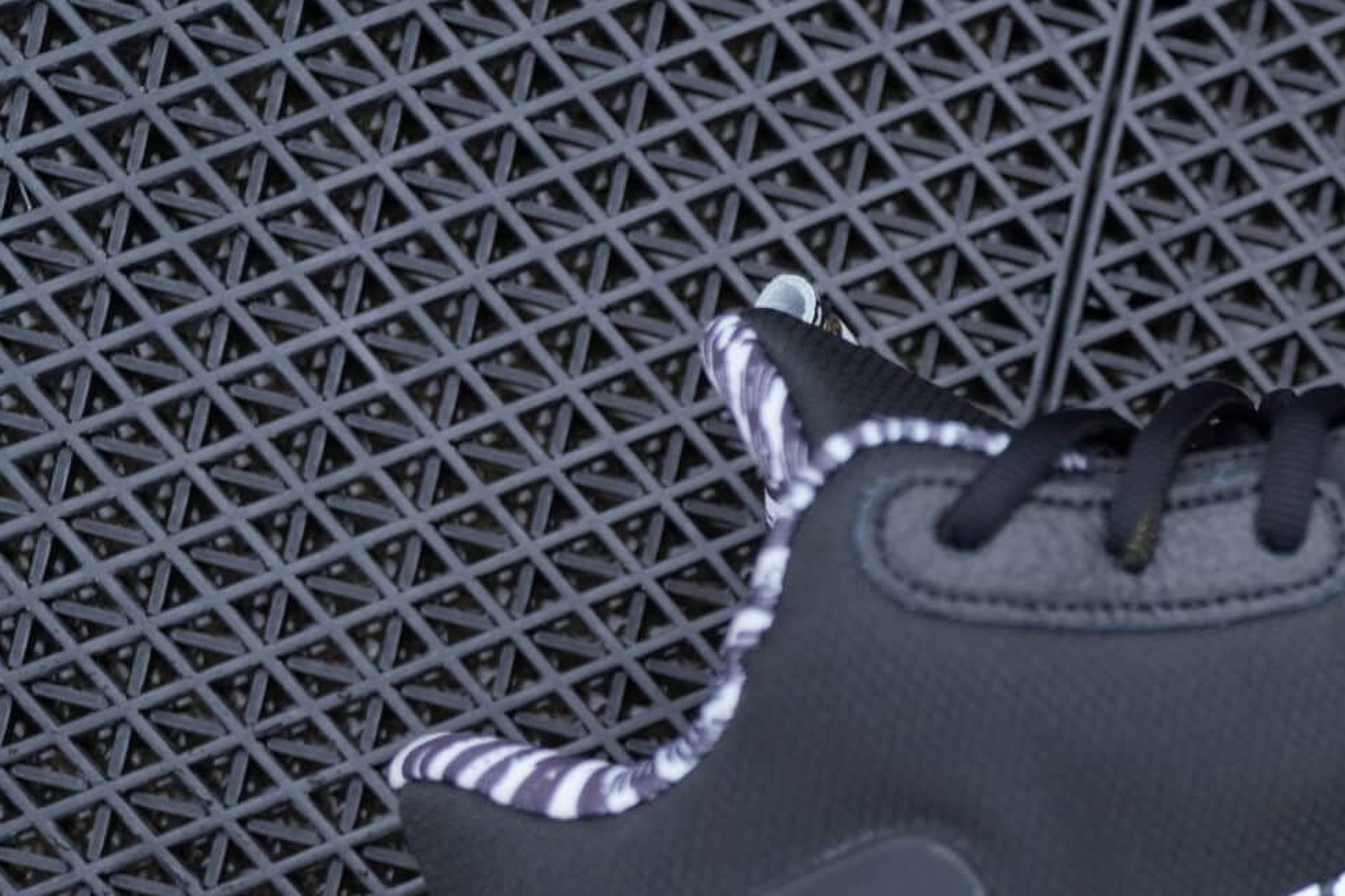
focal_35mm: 111
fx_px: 4147
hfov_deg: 17.5
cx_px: 1670
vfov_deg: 12.0
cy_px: 1137
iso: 640
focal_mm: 42
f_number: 2.8
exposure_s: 1/2500
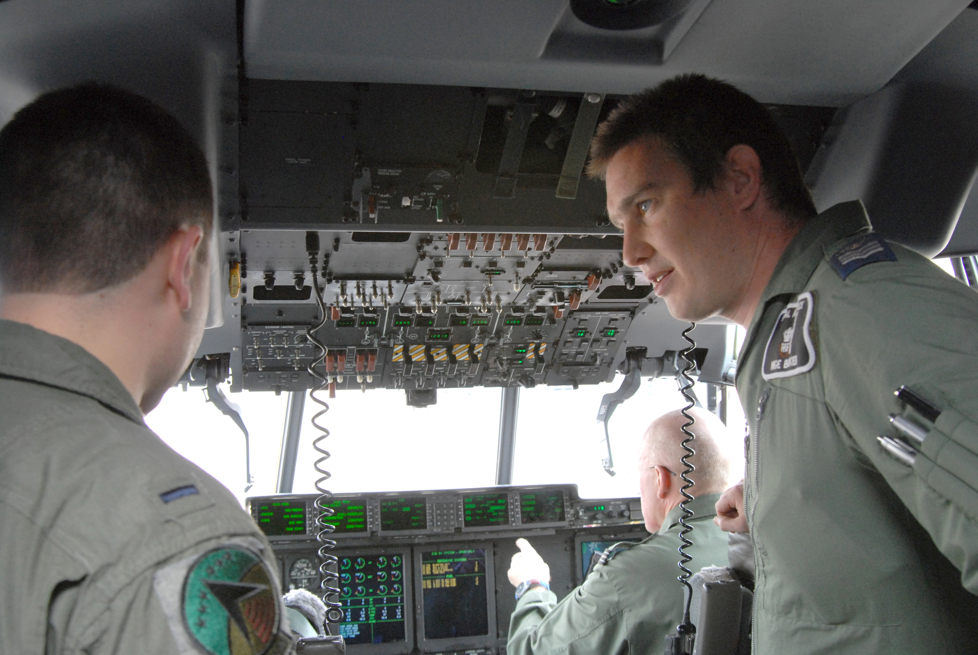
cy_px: 328
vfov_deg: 37.0
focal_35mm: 36
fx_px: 979
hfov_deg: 53.1
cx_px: 489
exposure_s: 1/100
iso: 800
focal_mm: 24
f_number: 5
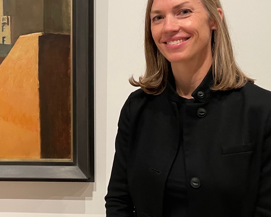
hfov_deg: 35.0
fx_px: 409
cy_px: 49
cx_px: 38
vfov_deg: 29.2
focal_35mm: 51
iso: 250
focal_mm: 4.2
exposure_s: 1/60
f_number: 1.6
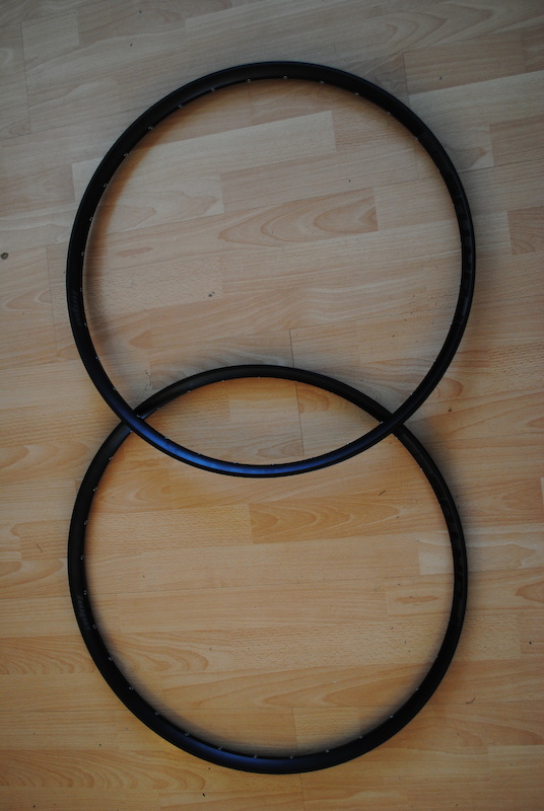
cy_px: 406
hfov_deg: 37.0
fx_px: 813
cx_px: 272
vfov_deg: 53.1
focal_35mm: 36
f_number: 4
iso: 280
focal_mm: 24
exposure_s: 1/30
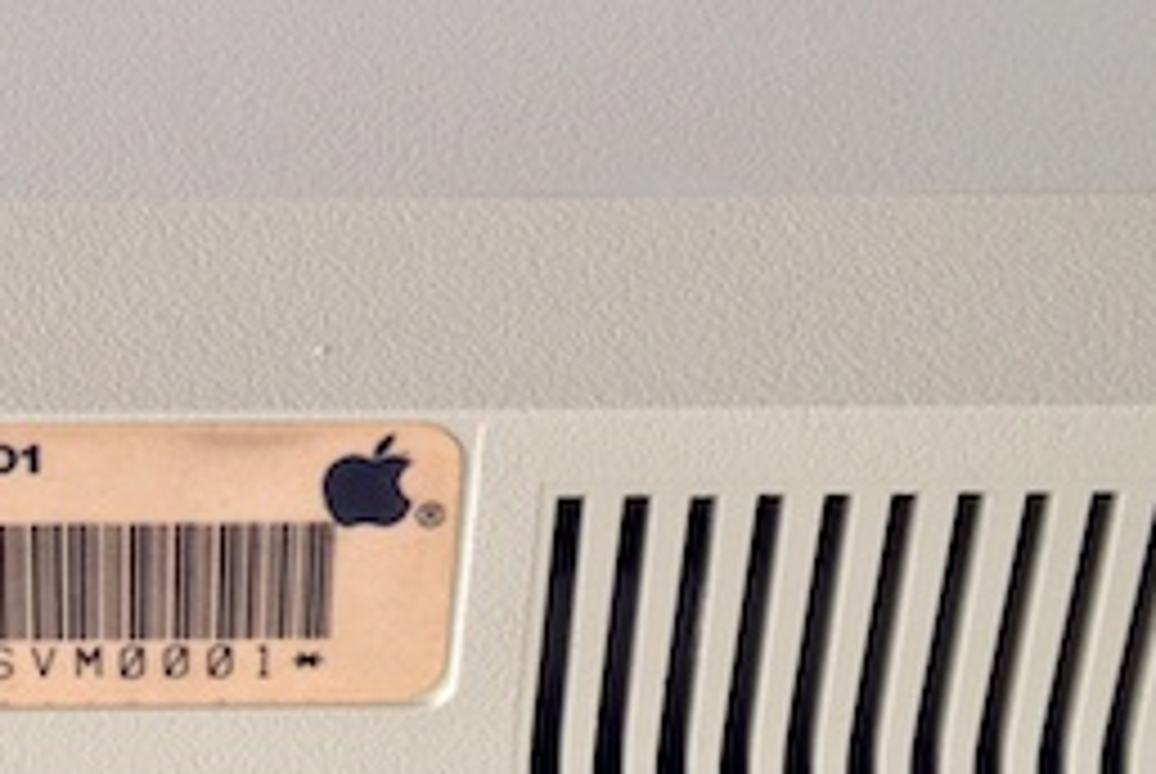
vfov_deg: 14.9
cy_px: 360
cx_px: 175
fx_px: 2958
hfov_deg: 21.7
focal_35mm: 92
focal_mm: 4.28
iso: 80
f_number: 2.4
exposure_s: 1/120
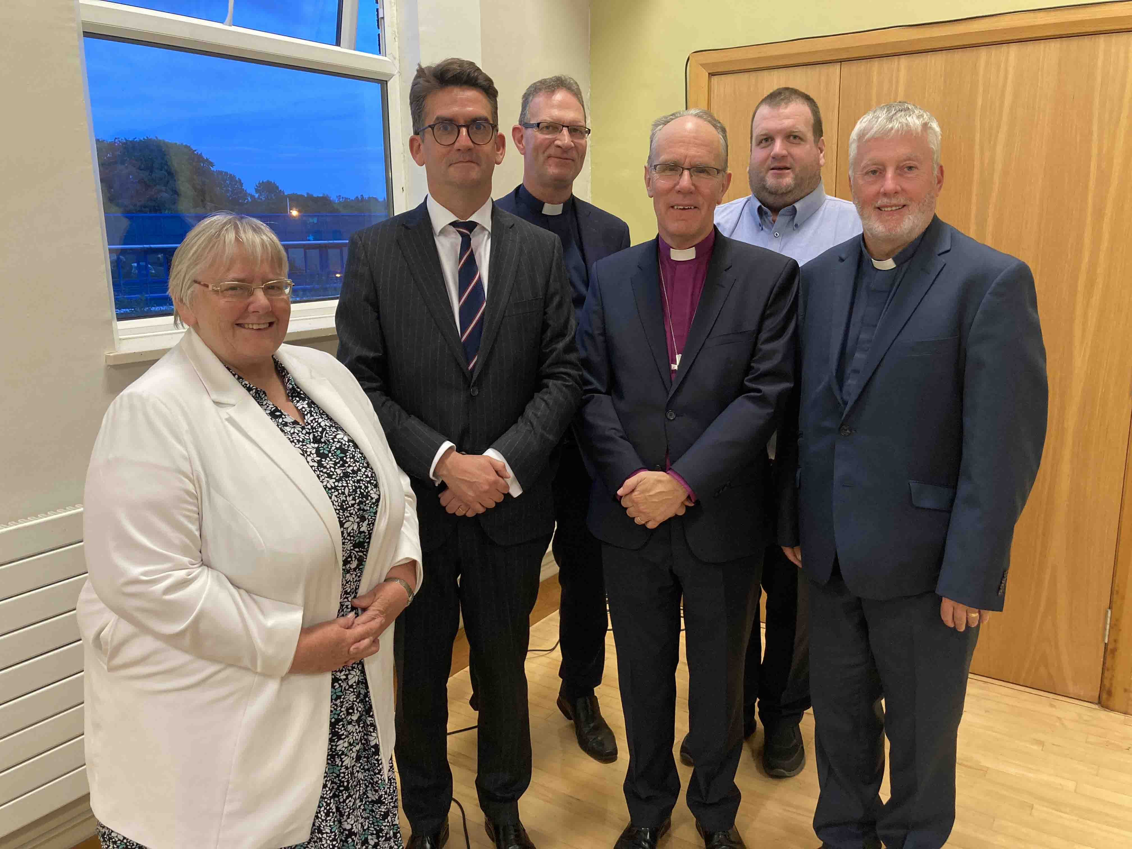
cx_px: 566
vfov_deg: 49.7
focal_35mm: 28
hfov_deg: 63.4
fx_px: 916
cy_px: 424
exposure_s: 1/50
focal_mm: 3.99
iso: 80
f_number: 1.8
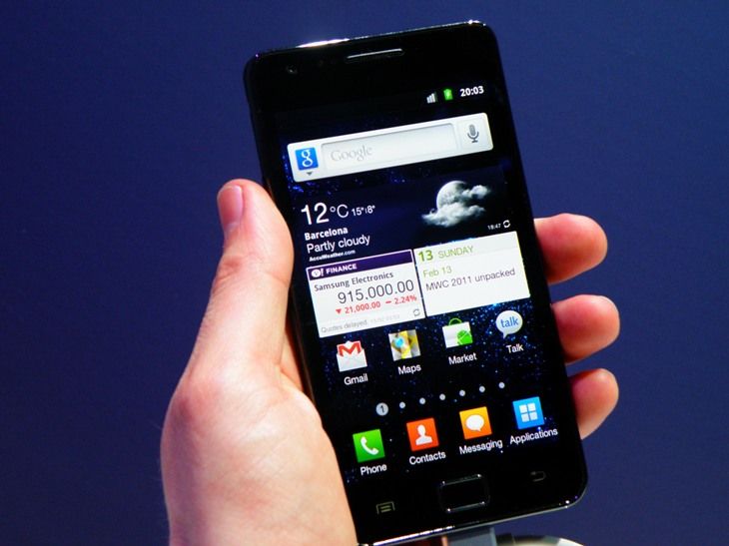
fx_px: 1621
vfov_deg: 19.1
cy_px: 273
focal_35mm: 77
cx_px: 364
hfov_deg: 25.3
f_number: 3.8
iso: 200
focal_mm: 13.76
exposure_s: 1/80
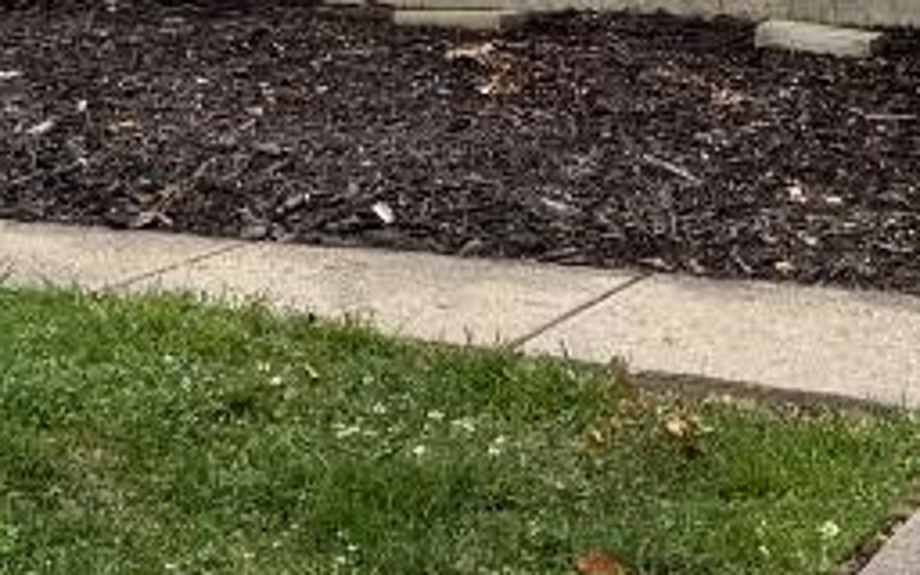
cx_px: 478
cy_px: -800
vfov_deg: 8.1
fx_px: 3736
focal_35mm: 149
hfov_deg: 14.0
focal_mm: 6.76
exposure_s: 1/450
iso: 80
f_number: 1.78
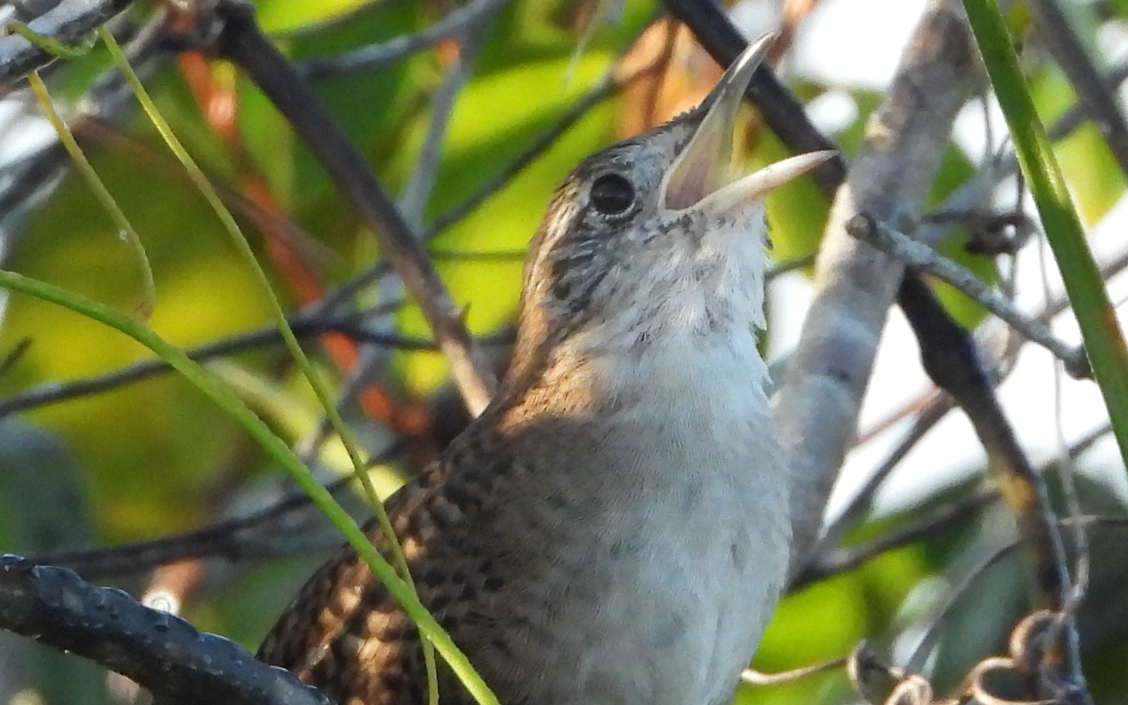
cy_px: 495
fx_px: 56507
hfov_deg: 1.1
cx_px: 521
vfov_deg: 0.7
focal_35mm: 1838
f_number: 5.6
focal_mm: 167
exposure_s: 1/500
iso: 800
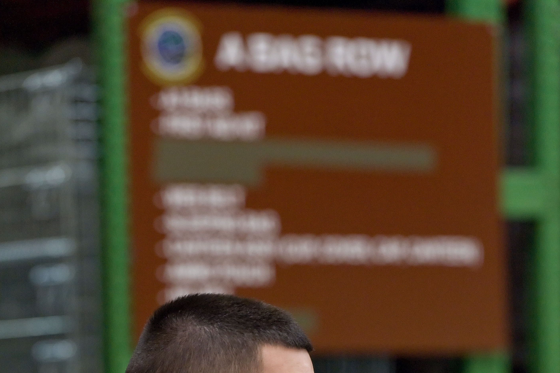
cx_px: 280
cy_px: 394
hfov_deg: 7.4
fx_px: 4340
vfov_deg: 4.9
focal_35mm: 279
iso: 3200
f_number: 5
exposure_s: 1/60
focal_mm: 185
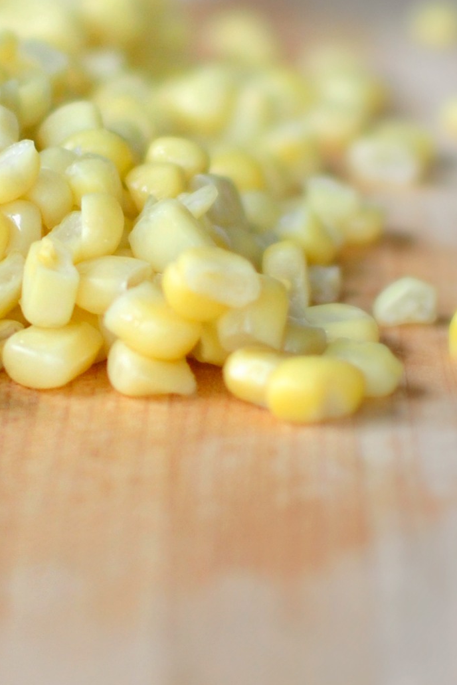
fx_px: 3210
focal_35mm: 169
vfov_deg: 12.2
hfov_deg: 8.1
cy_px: 190
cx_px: 97
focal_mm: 35
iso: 400
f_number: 1.8
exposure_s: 1/500
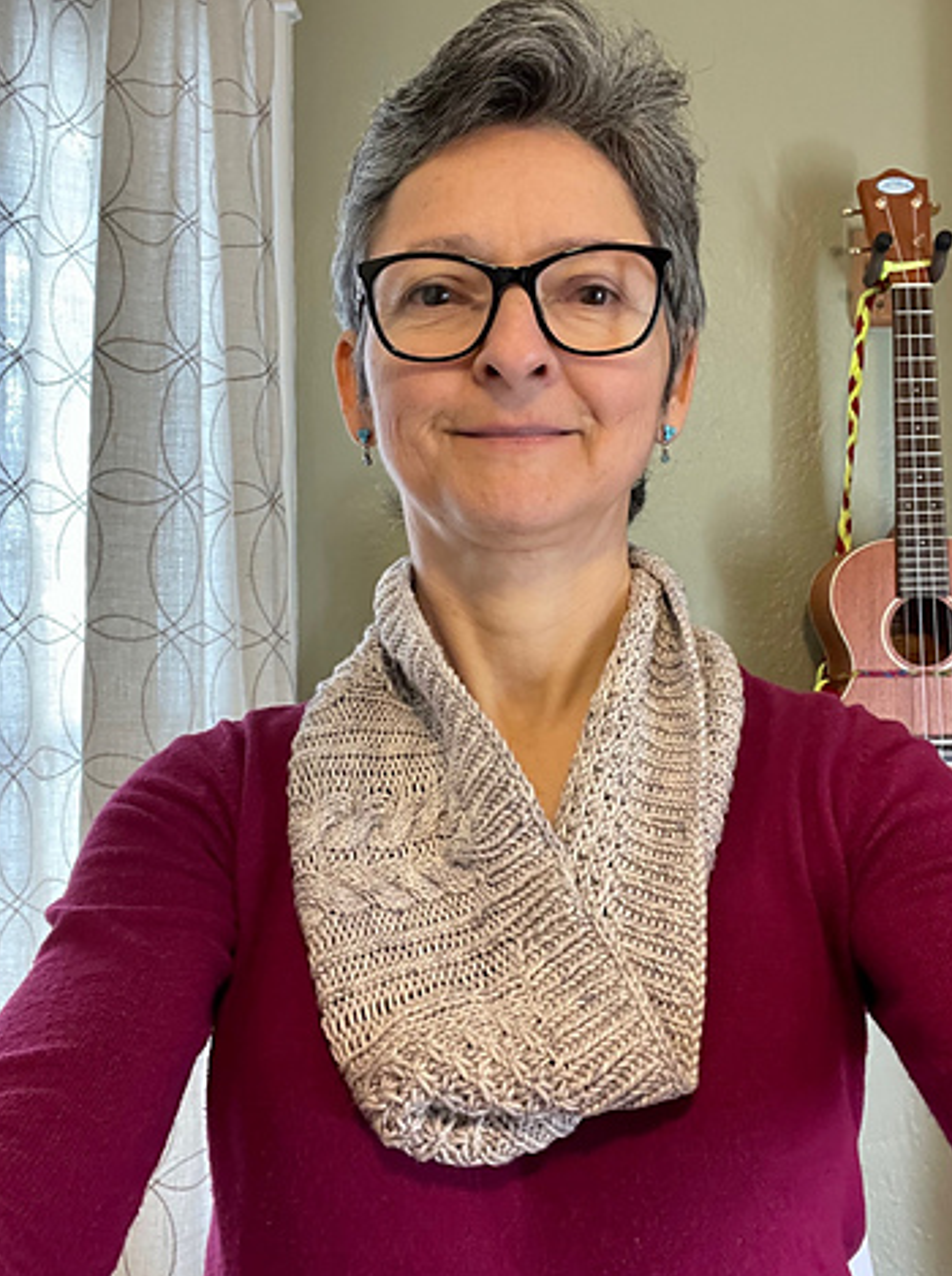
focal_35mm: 32
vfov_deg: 56.9
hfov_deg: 44.0
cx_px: 488
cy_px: 634
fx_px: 1177
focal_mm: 2.71
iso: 400
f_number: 2.2
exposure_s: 1/30
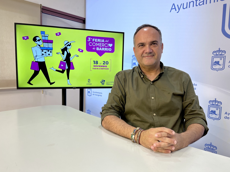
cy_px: 86
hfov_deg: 67.3
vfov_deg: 53.1
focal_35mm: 26
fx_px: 173
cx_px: 115
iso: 40
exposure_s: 1/90
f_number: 1.6
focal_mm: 5.1
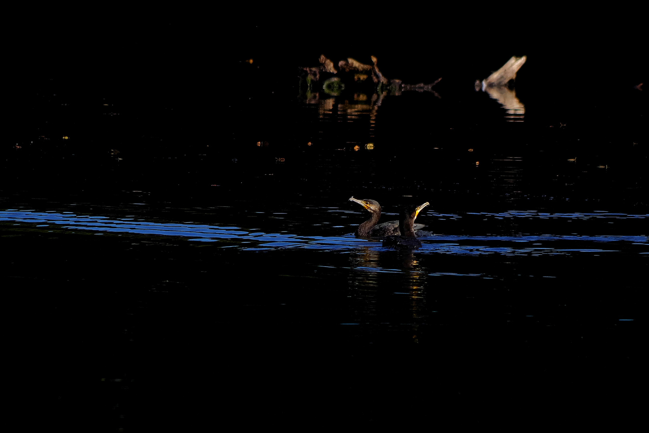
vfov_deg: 3.1
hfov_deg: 4.6
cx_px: 324
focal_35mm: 450
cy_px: 216
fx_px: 8112
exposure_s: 1/1250
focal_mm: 300
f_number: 8
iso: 200
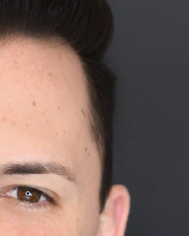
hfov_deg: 5.8
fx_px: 1845
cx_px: -47
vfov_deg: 7.2
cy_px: 347
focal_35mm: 264
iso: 400
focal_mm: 50
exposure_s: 1/160
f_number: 1.4
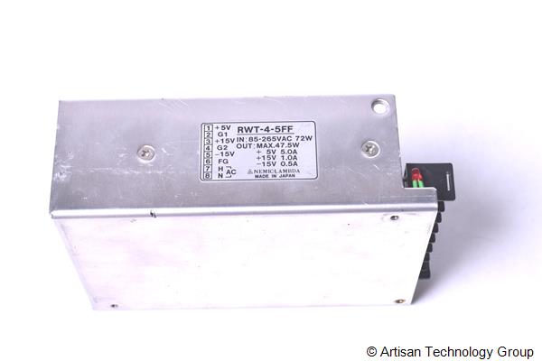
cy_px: 180
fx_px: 813
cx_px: 271
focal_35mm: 54
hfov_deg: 36.9
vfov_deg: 25.1
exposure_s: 1/200
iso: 200
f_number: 11
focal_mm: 36
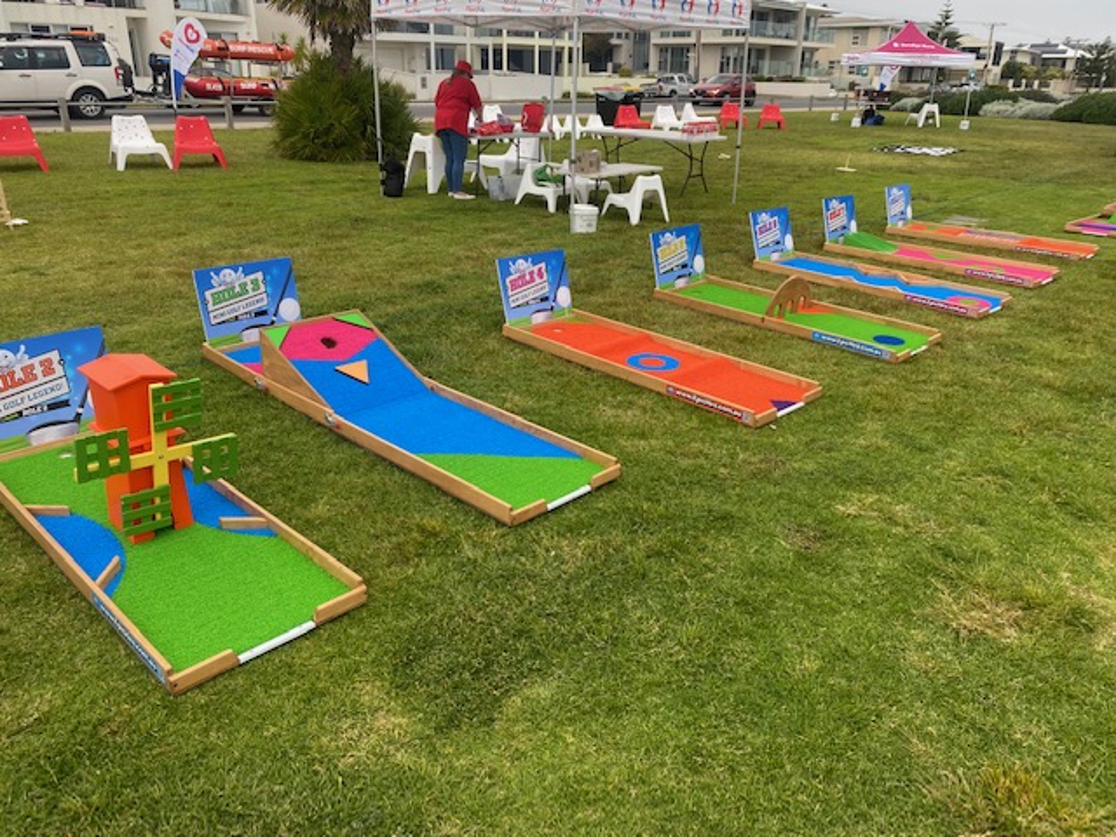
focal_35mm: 26
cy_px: 418
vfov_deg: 53.1
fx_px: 838
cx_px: 558
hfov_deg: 67.3
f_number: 1.8
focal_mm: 4.25
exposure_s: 1/135
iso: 32
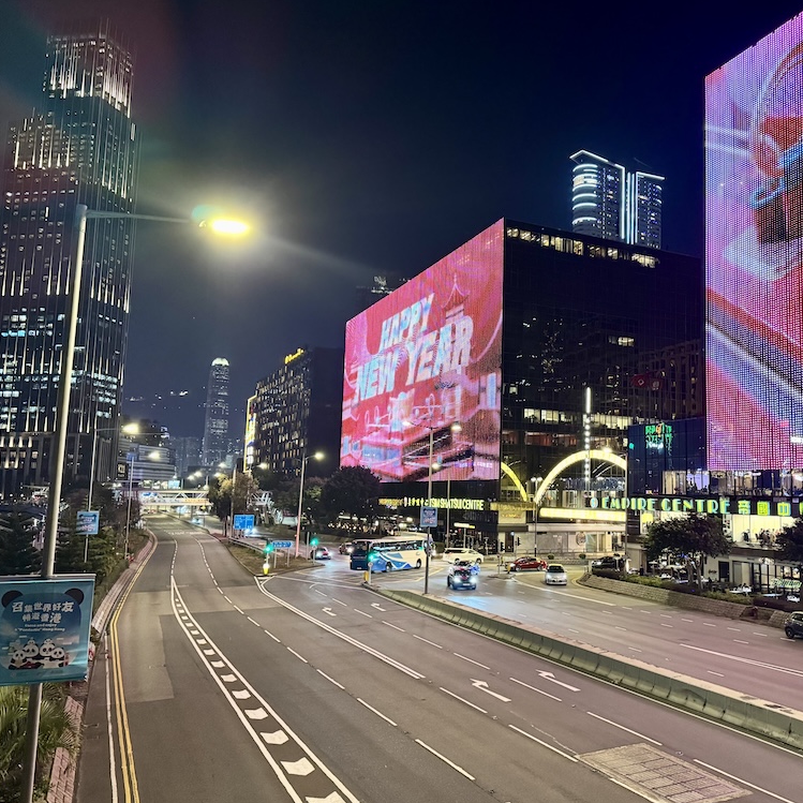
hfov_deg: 54.9
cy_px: 405
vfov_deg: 55.6
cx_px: 506
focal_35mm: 29
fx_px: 761
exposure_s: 1/50
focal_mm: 6.76
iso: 500
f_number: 1.78
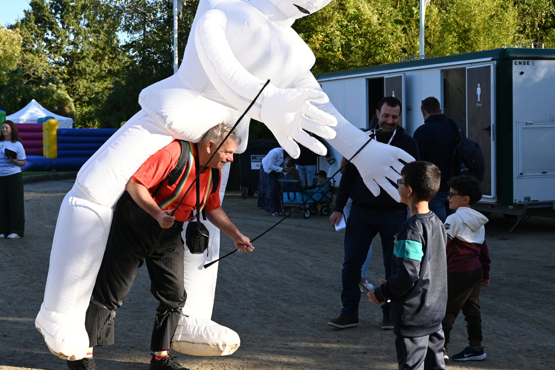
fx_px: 924
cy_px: 180
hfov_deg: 33.4
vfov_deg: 22.6
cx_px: 273
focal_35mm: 60
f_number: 8
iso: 220
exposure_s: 1/200
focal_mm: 54
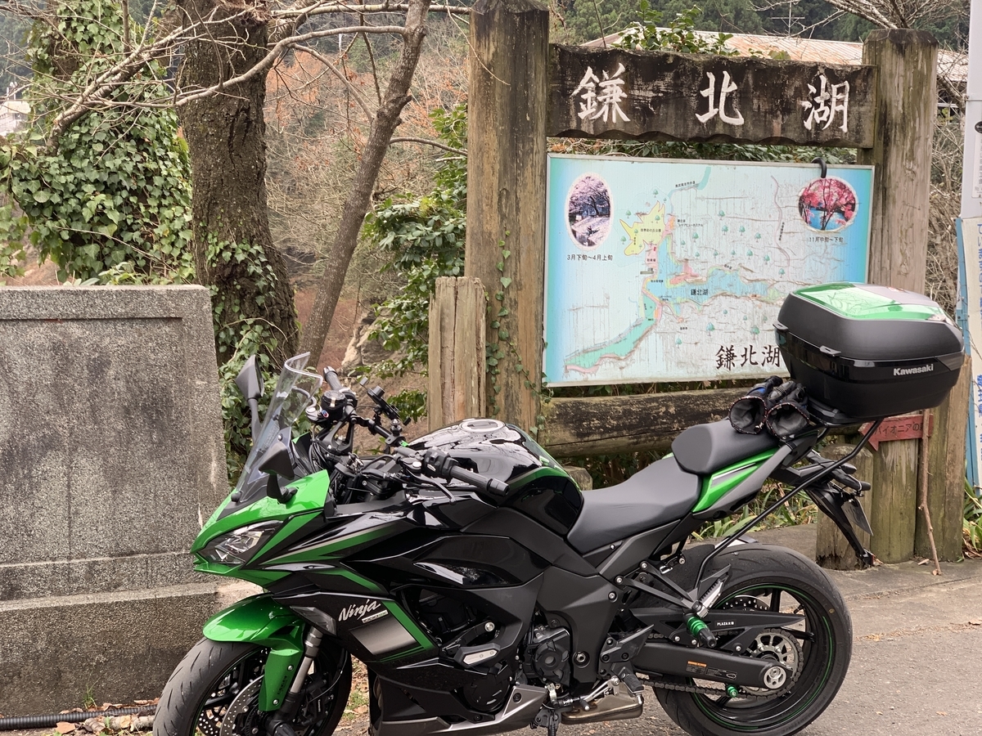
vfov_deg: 28.0
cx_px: 491
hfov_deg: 36.8
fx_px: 1475
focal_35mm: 52
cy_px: 368
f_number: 2.4
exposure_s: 1/122
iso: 25
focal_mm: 6
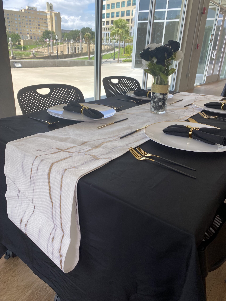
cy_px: 150
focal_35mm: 26
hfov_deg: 53.1
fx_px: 226
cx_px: 113
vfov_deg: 67.3
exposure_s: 1/129
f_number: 1.8
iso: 32
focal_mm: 4.25
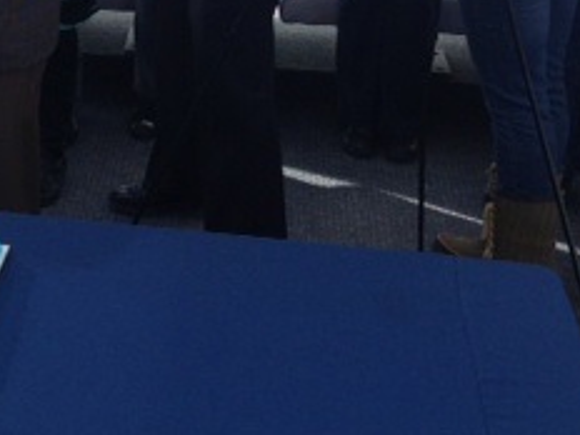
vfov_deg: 15.7
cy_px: -75
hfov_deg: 20.9
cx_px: 20
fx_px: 1525
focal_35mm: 91
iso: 50
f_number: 2.4
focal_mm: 4.12
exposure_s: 1/262
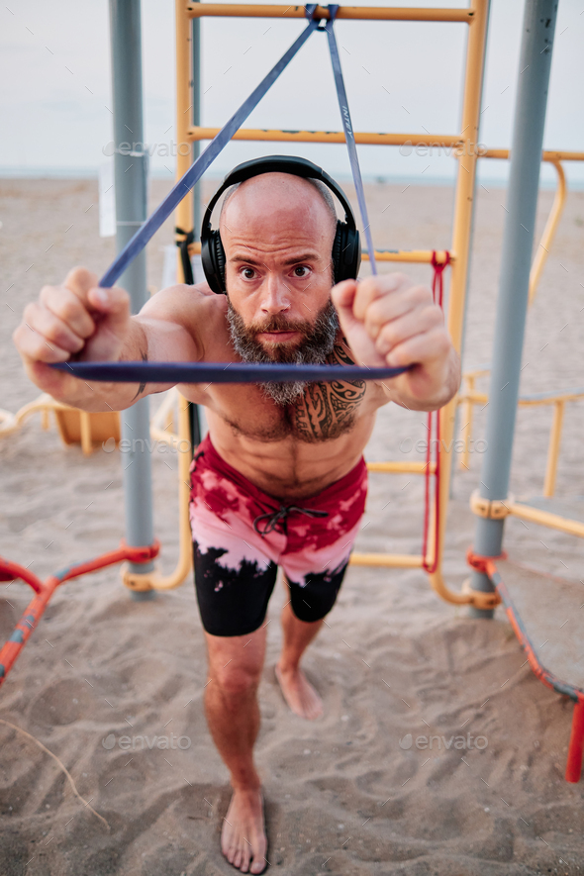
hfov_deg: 37.9
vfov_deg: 54.4
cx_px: 292
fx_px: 852
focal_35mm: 35
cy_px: 438
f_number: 1.4
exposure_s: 1/250
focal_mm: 23
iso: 400
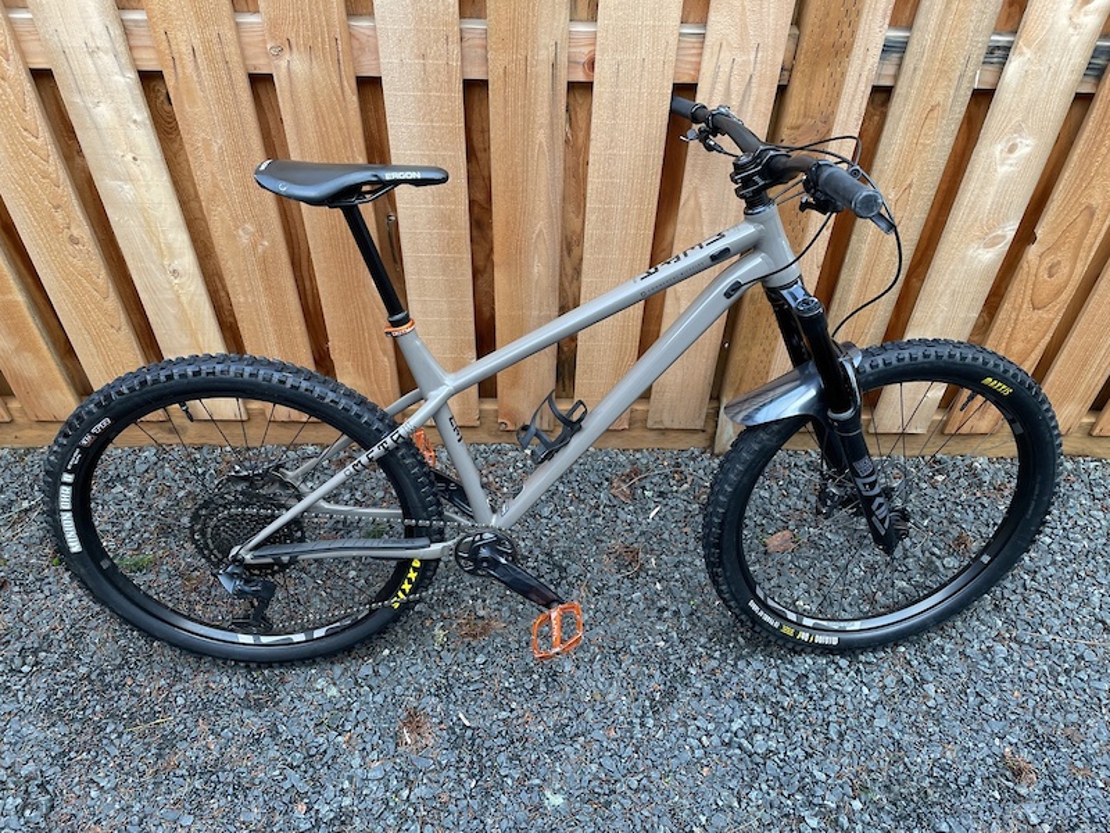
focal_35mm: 26
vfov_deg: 53.1
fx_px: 834
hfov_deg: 67.3
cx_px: 555
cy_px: 416
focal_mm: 4.2
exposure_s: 1/121
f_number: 1.6
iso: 80
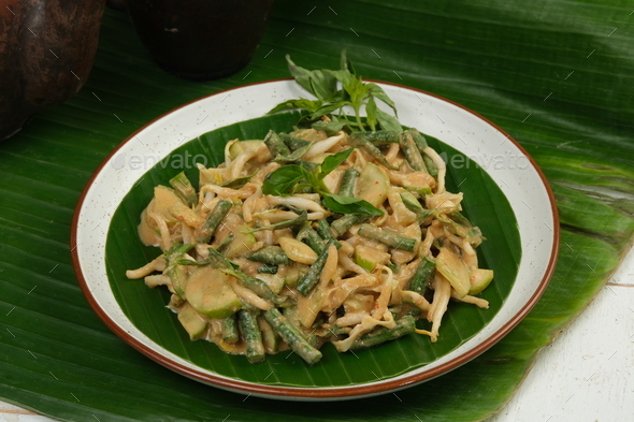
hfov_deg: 13.7
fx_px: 2641
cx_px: 317
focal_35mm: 150
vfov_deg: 9.1
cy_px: 211
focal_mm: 99.8
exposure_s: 1/125
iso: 160
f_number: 11
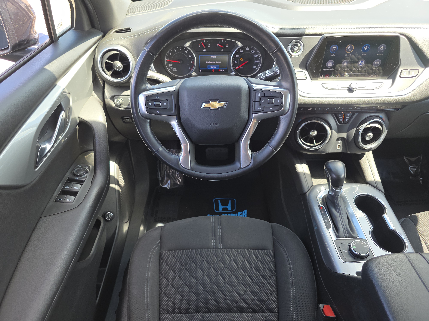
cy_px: 160
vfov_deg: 58.9
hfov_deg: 73.9
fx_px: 285
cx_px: 214
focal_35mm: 23
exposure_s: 1/180
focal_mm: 6.3
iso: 40
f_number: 1.7
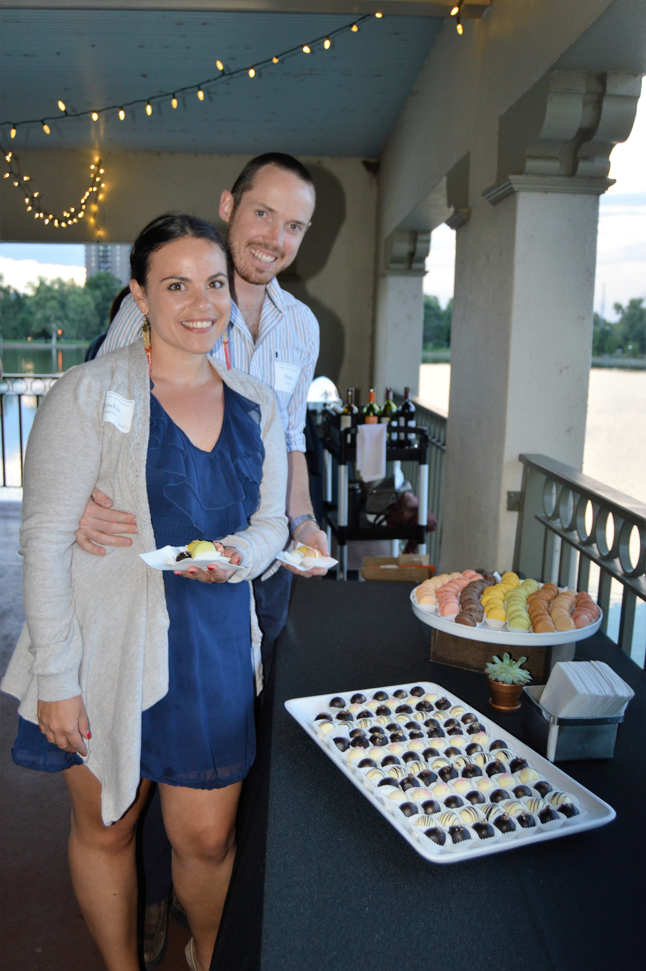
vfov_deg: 57.3
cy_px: 486
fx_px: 890
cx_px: 323
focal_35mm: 33
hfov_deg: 39.9
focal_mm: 22
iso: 500
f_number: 3.5
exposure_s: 1/60
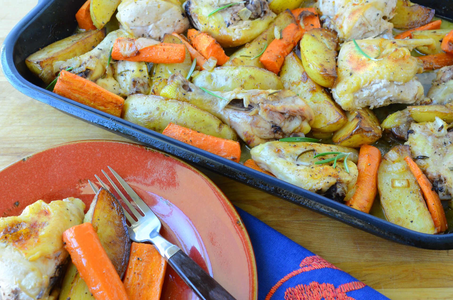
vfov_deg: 23.7
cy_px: 150
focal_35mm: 57
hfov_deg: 35.1
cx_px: 226
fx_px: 716
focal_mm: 38
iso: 100
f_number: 9
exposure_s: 1/2.5
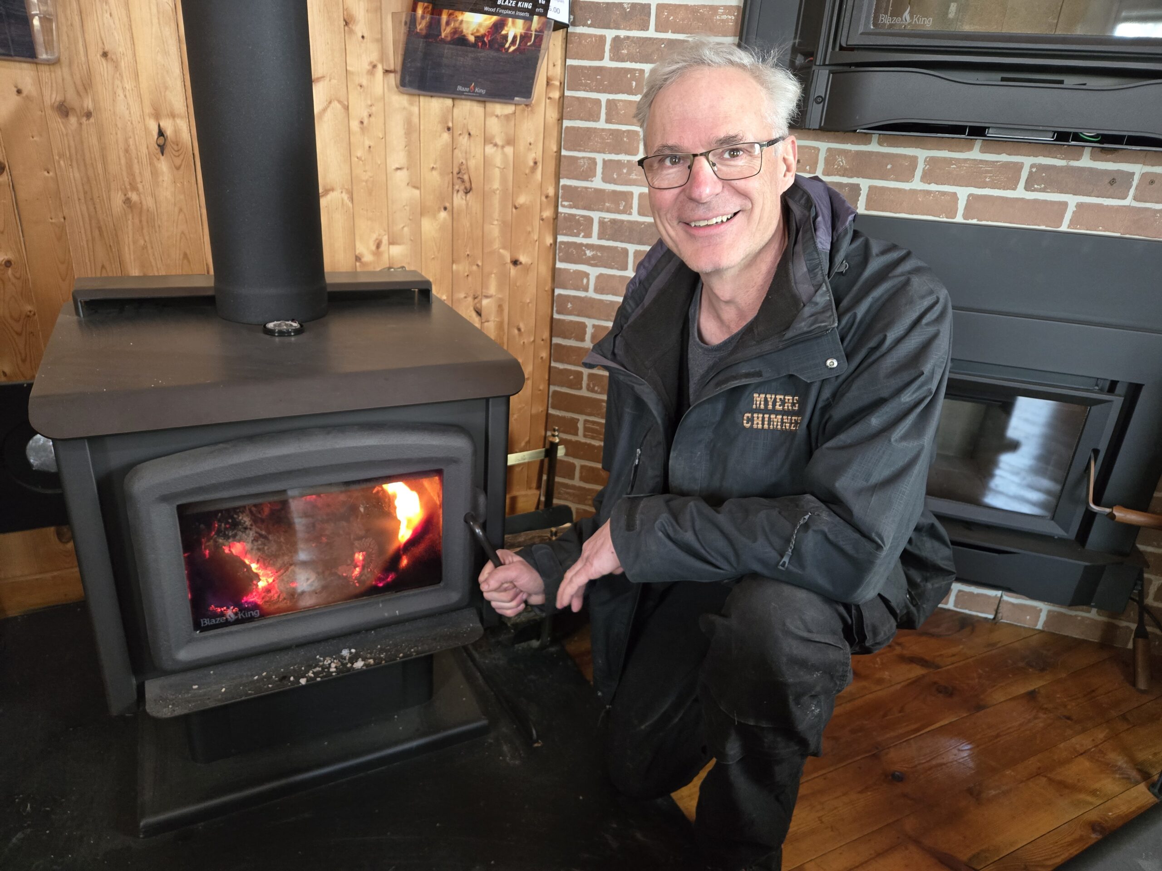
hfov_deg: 73.9
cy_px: 436
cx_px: 581
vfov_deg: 58.9
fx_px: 772
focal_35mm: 23
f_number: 1.8
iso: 800
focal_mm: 5.4
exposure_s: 1/120
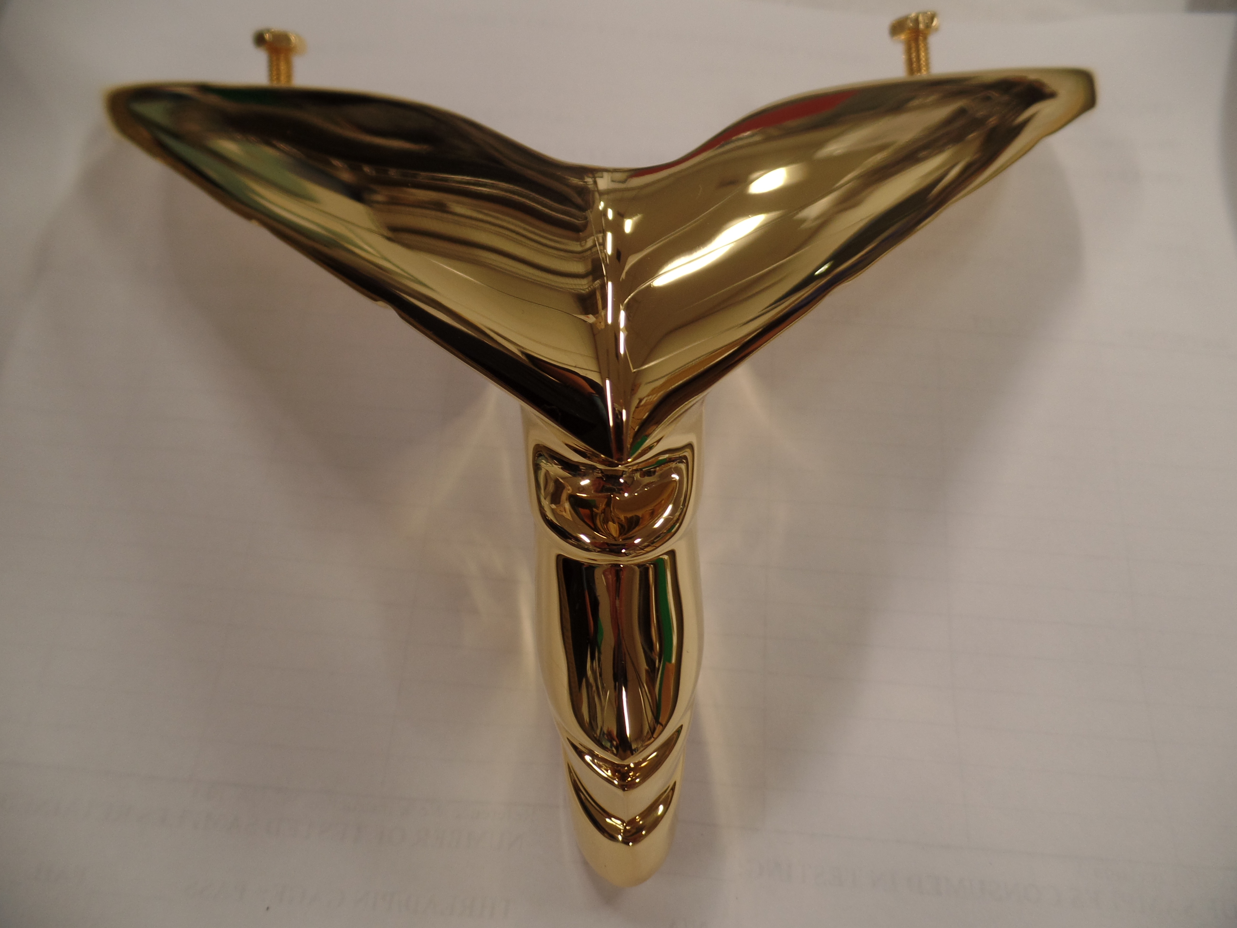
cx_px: 618
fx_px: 822
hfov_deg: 73.9
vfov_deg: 58.9
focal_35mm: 23
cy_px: 464
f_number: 2.8
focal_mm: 4.1
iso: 80
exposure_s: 1/30
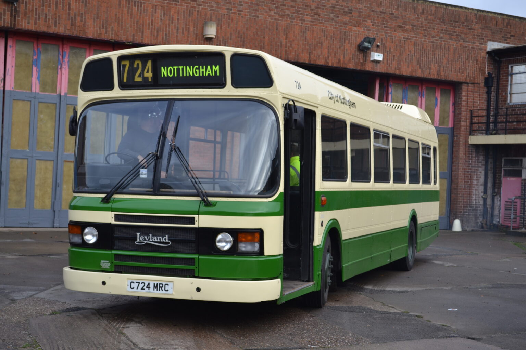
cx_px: 263
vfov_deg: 22.6
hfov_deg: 33.4
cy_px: 175
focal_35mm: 60
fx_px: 877
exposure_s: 1/125
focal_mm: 40
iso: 125
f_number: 5.6
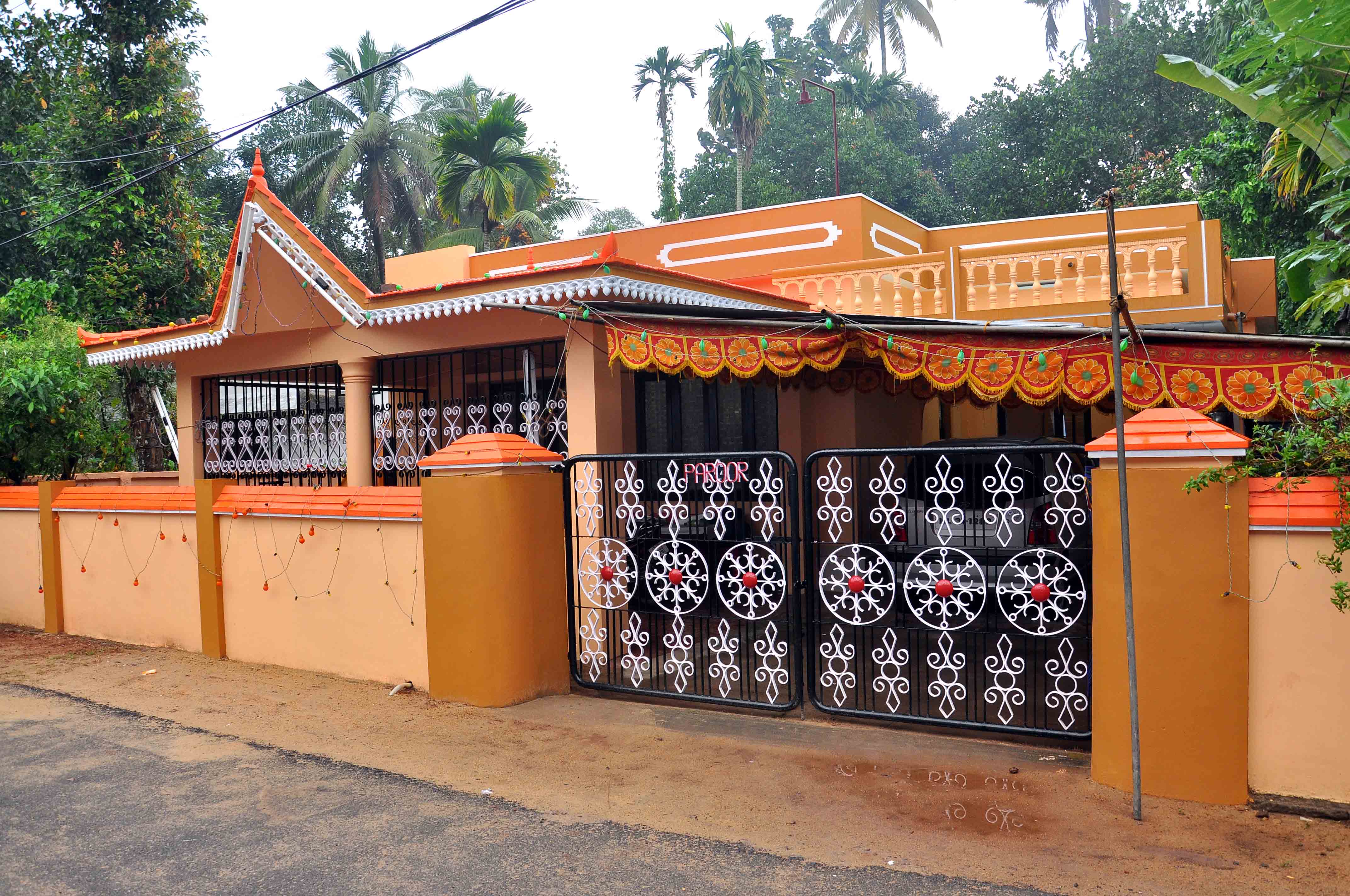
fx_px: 1011
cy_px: 448
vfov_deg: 47.8
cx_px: 675
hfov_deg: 67.4
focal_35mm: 27
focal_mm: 18
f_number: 6.3
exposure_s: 1/40
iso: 400
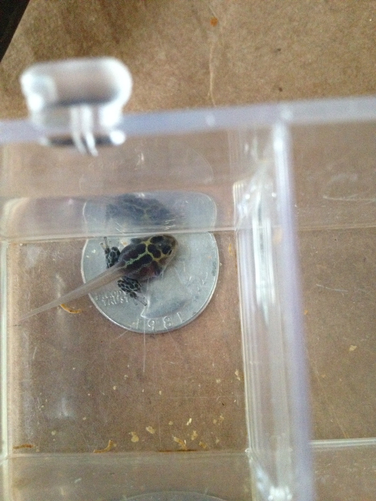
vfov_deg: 52.6
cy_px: 250
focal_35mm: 35
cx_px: 188
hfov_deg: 40.7
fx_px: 507
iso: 500
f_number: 2.4
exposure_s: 1/15
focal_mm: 4.28
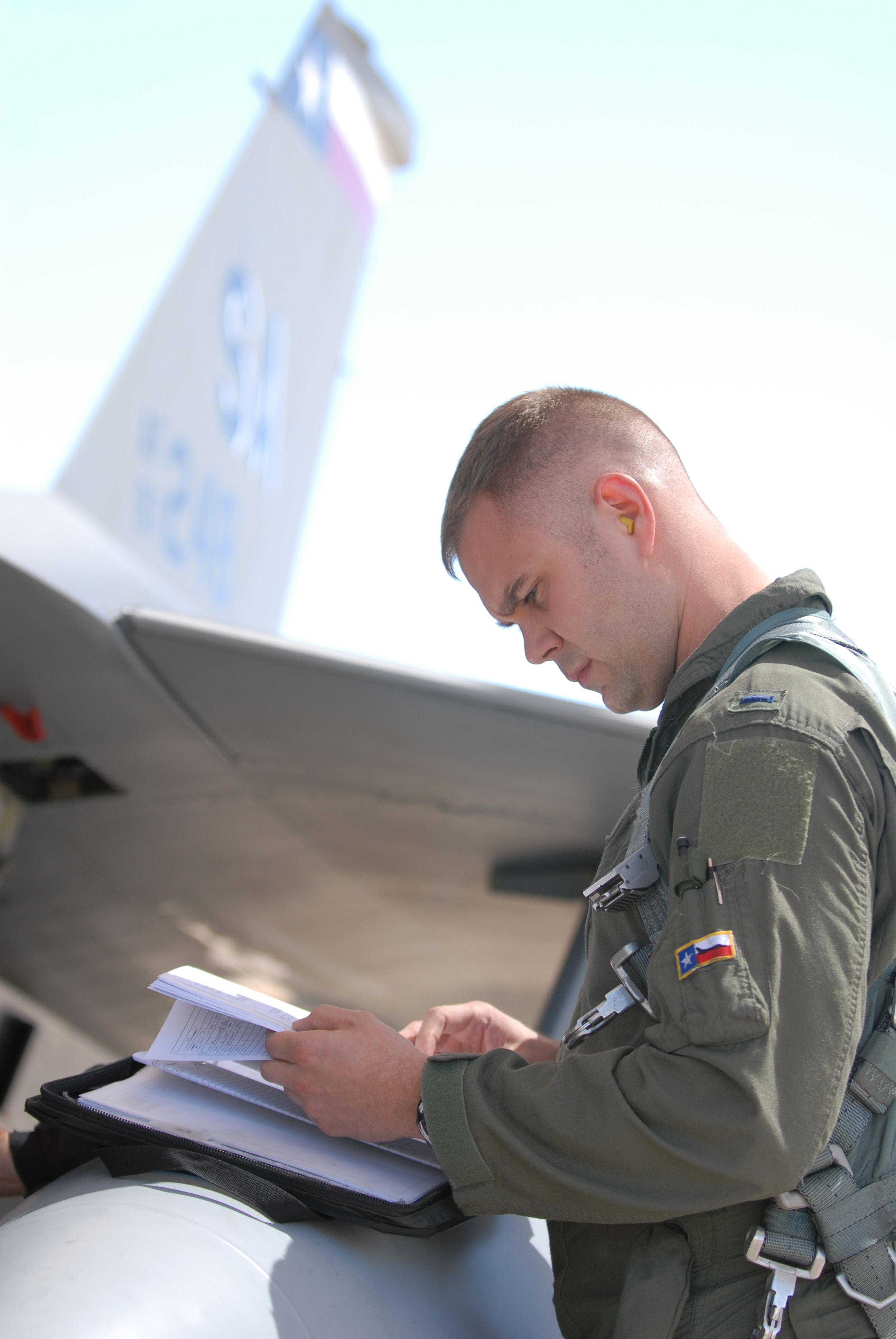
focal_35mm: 105
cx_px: 448
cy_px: 670
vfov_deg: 19.4
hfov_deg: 13.1
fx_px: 3909
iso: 100
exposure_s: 1/320
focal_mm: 70
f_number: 2.8
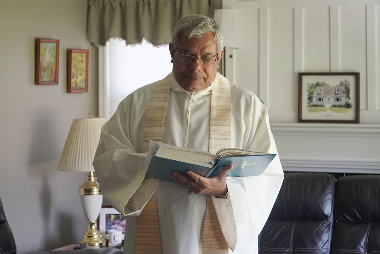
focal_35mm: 68
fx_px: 712
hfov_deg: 29.9
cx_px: 190
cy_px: 127
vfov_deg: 20.2
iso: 1600
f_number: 4
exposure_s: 1/160
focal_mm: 45
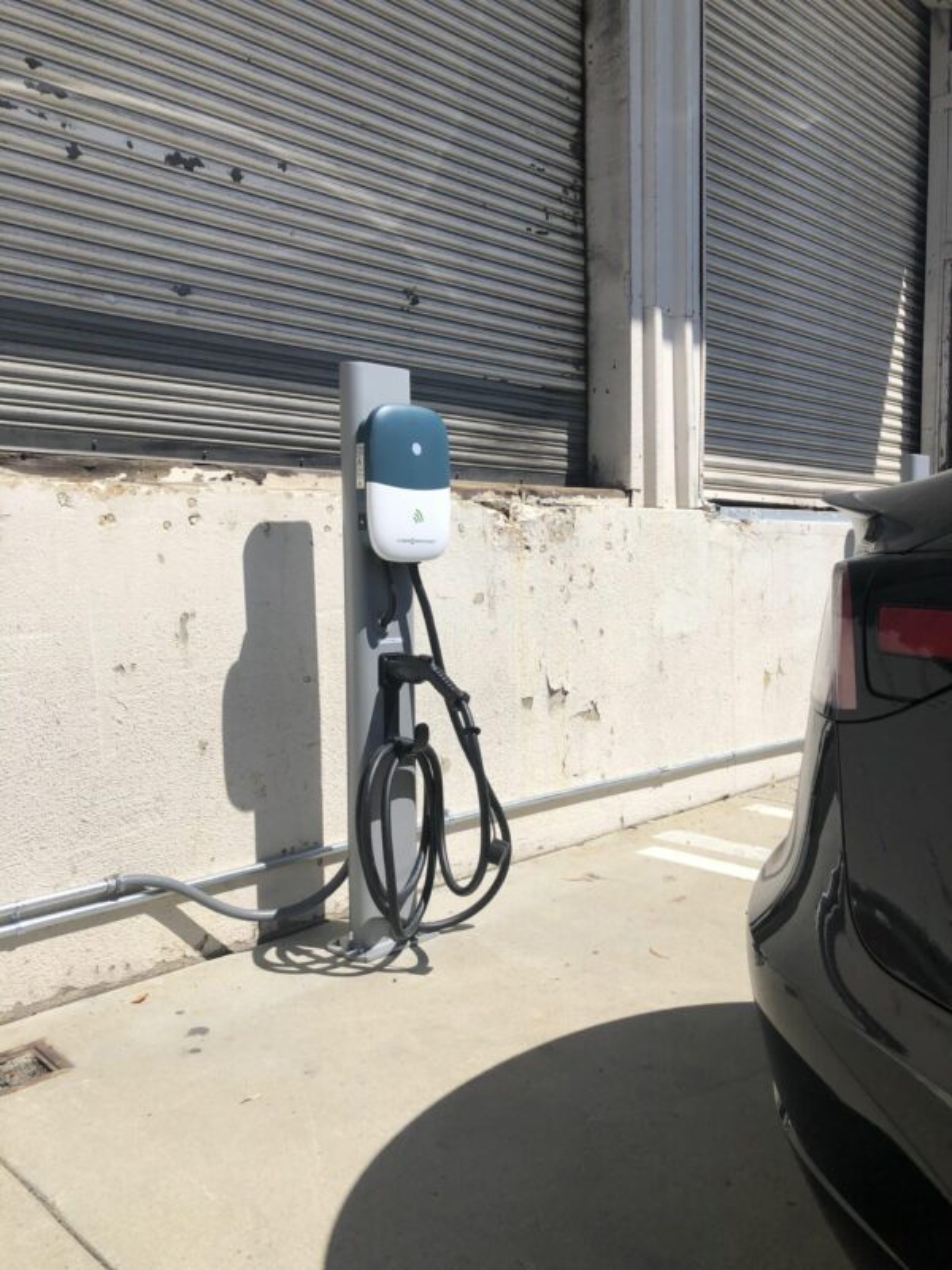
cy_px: 635
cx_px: 476
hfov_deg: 49.7
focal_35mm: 28
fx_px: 1027
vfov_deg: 63.4
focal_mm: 3.99
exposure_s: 1/3472
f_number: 1.8
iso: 20
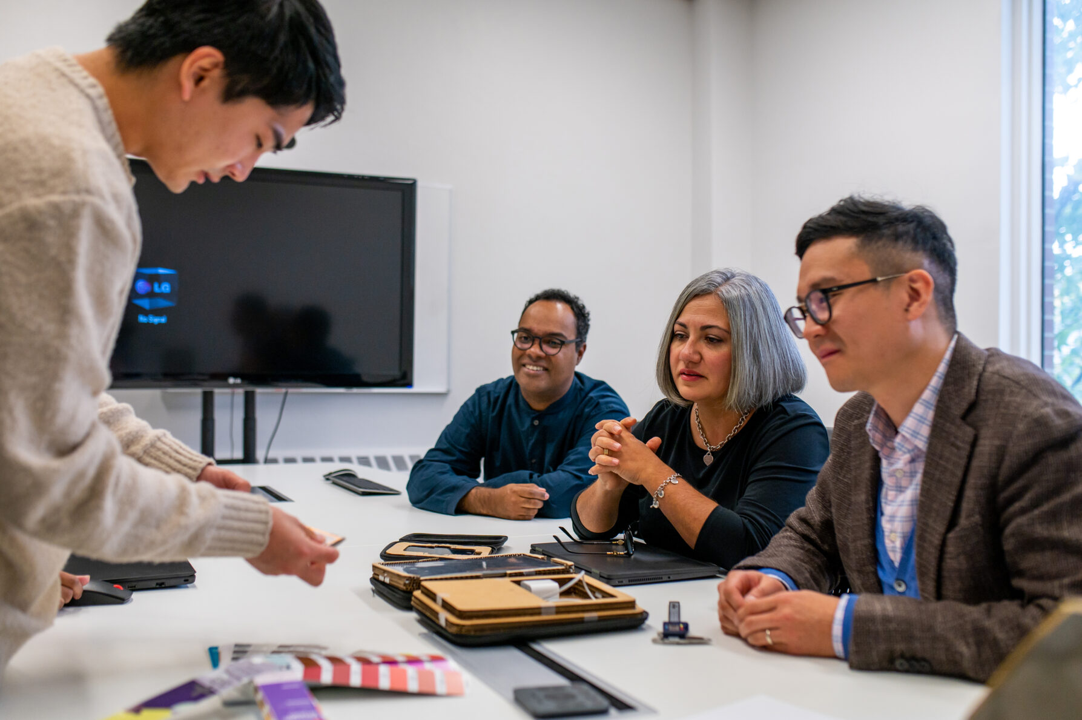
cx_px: 541
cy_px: 360
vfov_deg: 37.8
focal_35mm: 35
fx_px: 1051
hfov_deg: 54.5
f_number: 2.5
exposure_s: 1/250
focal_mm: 35
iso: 500
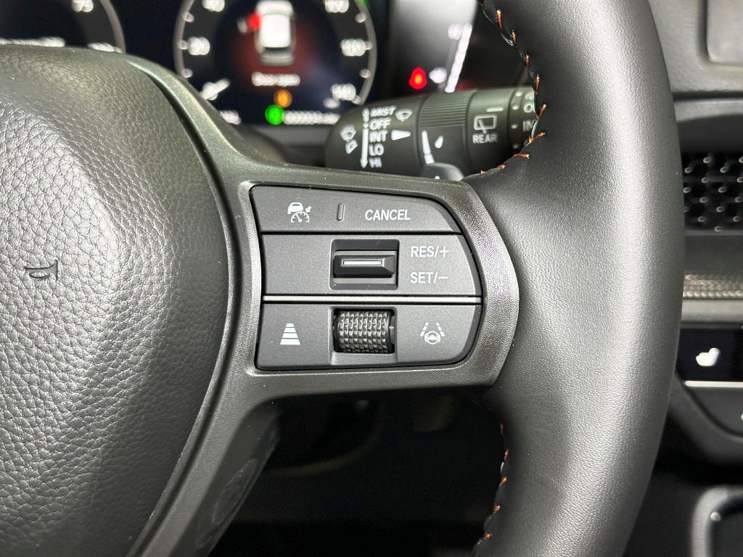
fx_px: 1030
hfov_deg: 39.7
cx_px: 372
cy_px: 278
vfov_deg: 30.3
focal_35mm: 48
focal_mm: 6.86
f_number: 1.78
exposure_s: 1/40
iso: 500
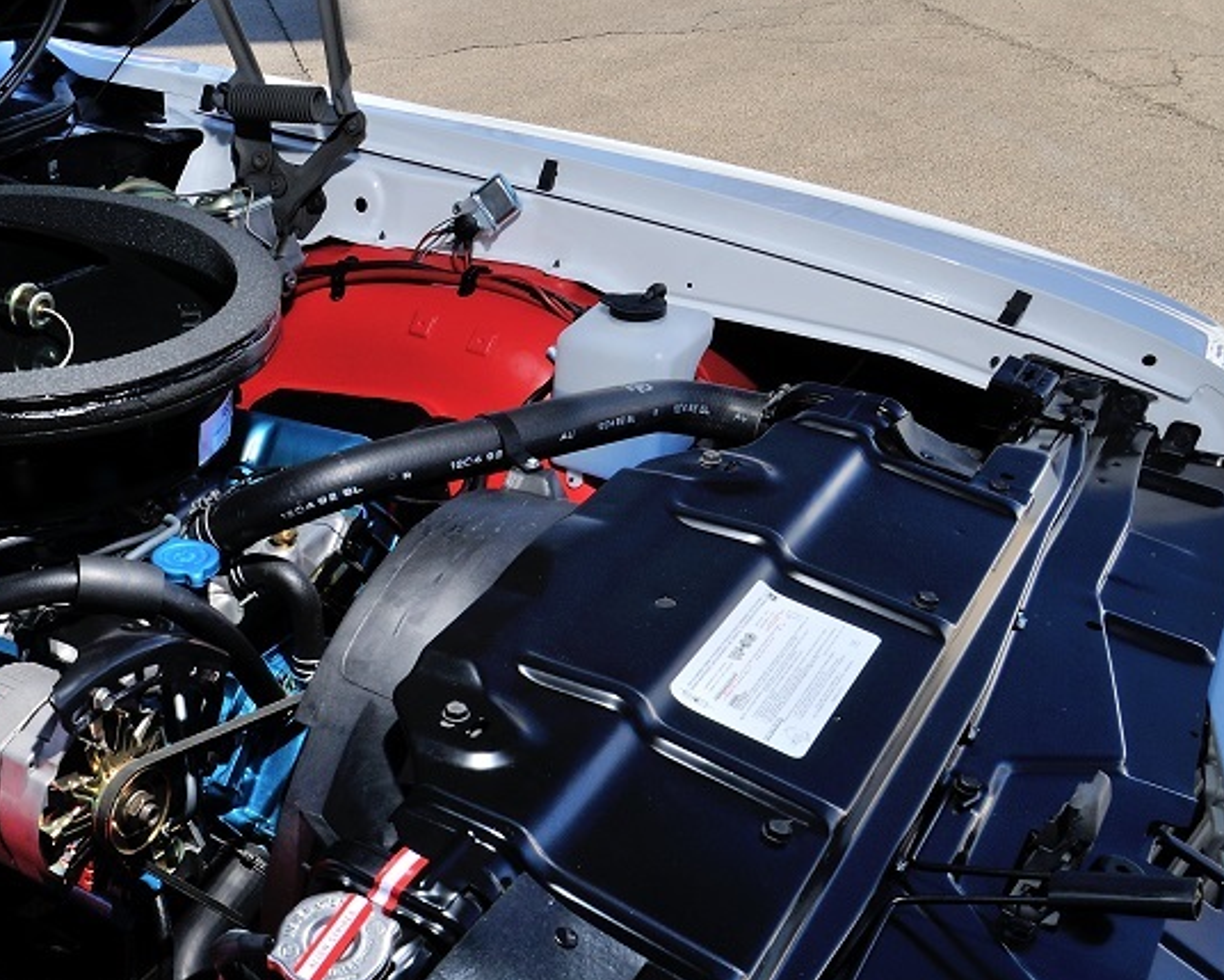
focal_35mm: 35
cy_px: 640
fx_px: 1264
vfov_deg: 41.9
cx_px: 190
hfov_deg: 47.8
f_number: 11
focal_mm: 13
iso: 200
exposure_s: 1/50
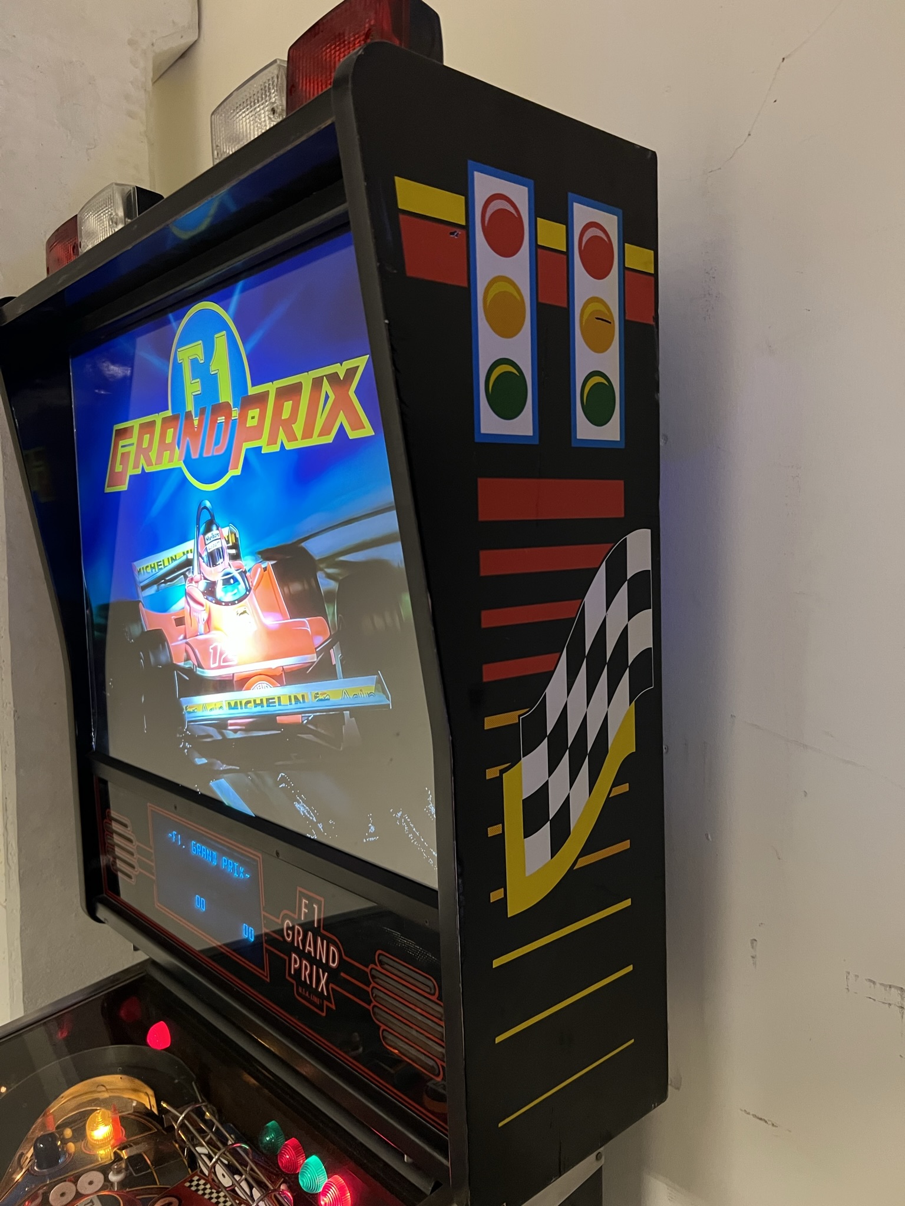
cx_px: 452
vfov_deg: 67.3
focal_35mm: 26
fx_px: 906
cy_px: 603
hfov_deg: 53.1
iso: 400
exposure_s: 1/33
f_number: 1.5
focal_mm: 5.7
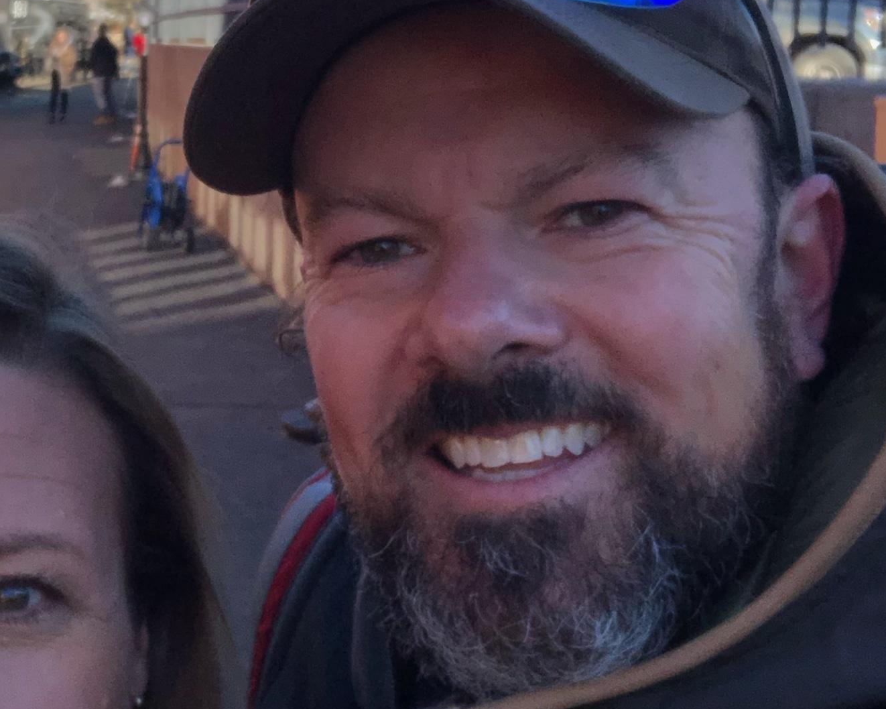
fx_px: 1915
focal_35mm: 73
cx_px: 187
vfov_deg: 20.9
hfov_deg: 25.6
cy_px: 224
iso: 20
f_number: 2.2
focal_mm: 2.87
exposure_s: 1/454
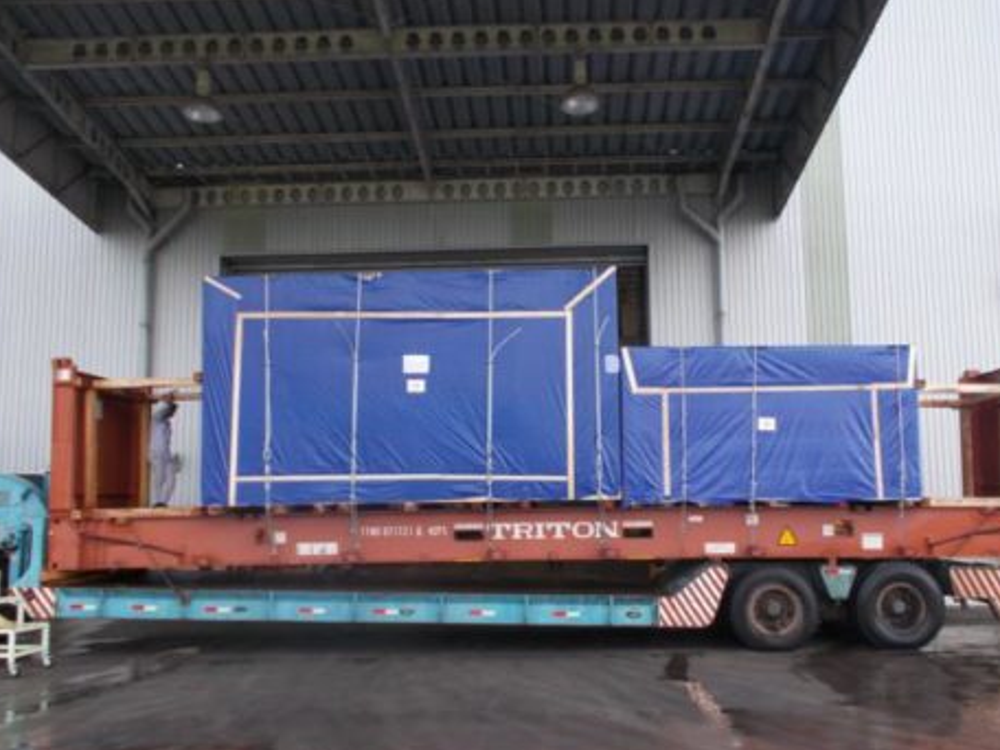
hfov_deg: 48.9
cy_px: 410
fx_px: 1098
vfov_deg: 37.7
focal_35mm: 38
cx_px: 539
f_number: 3.6
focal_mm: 6
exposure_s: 1/40
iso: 80
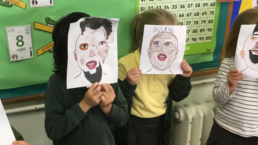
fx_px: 390
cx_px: 106
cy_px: 58
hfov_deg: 36.5
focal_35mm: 57
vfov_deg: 21.1
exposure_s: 1/33
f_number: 2.4
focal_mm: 3.3
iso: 64
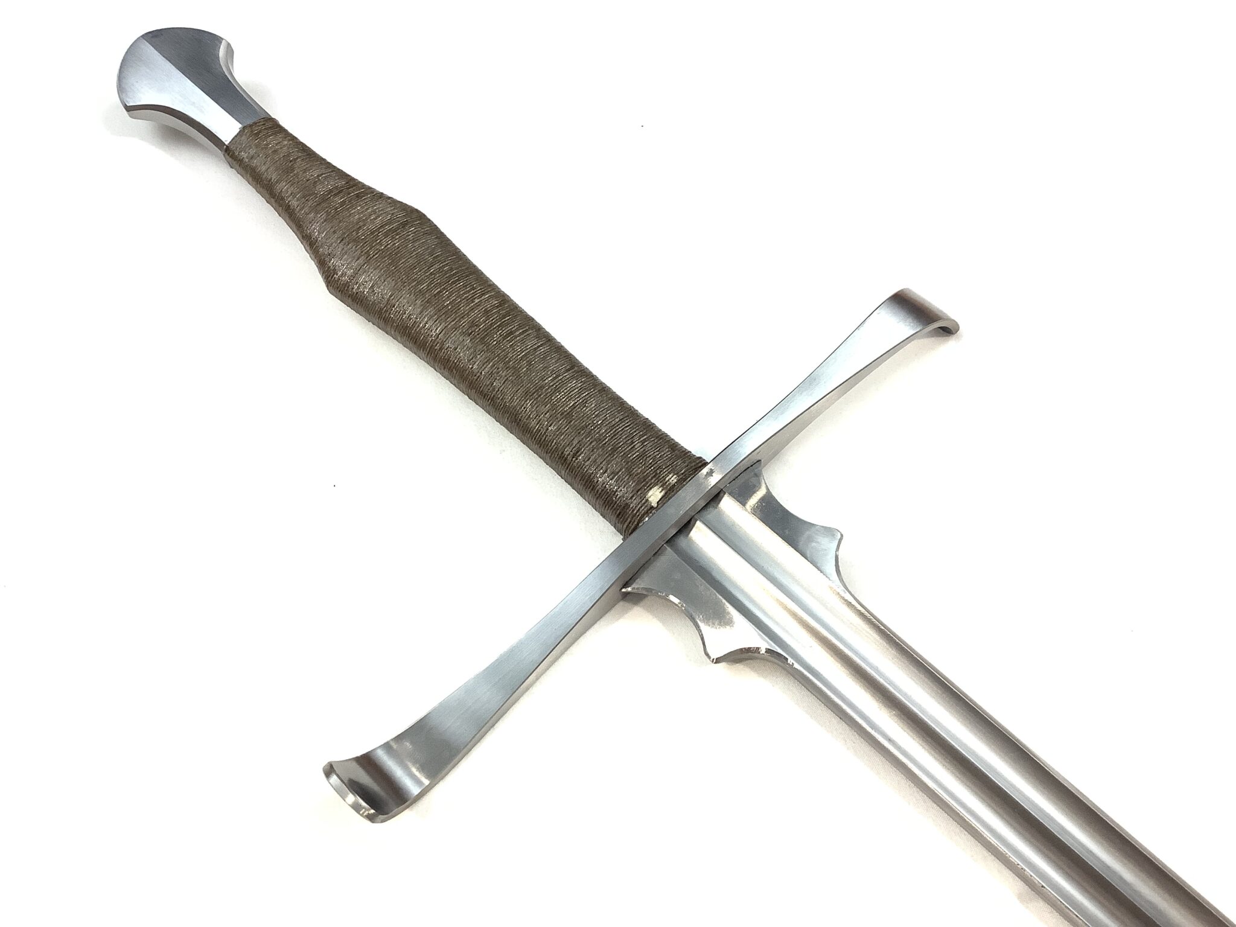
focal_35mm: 31
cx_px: 618
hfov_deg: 58.4
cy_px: 464
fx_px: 1107
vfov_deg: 45.4
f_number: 2.4
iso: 200
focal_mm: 3.3
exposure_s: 1/60
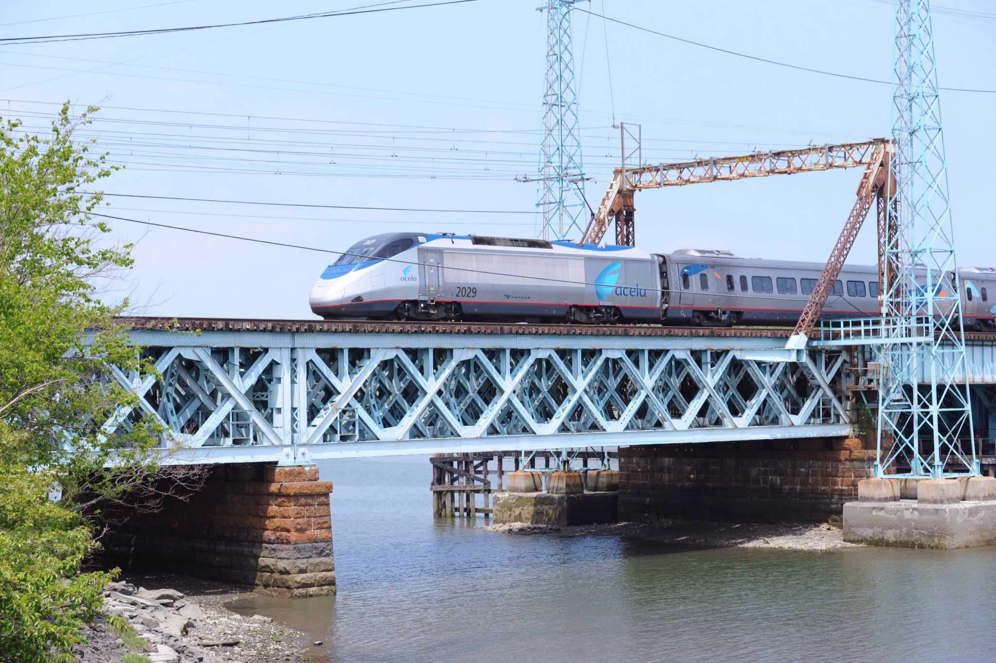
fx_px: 1935
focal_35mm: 70
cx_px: 498
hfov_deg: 28.9
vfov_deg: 19.4
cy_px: 332
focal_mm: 70
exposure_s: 1/1000
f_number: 6.3
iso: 500
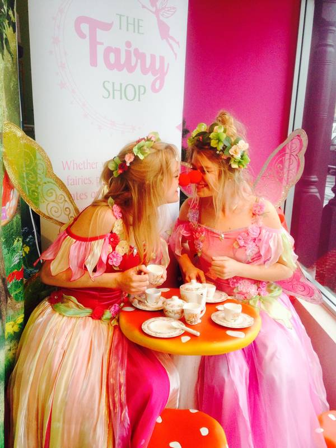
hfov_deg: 42.9
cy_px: 224
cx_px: 168
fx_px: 427
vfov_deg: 55.4
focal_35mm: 33
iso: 100
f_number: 2.4
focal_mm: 4.12
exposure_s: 1/120
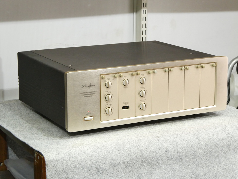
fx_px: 619
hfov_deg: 21.8
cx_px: 119
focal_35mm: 90
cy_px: 90
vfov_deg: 16.4
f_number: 7.1
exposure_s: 1/6
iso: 400
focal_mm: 16.1
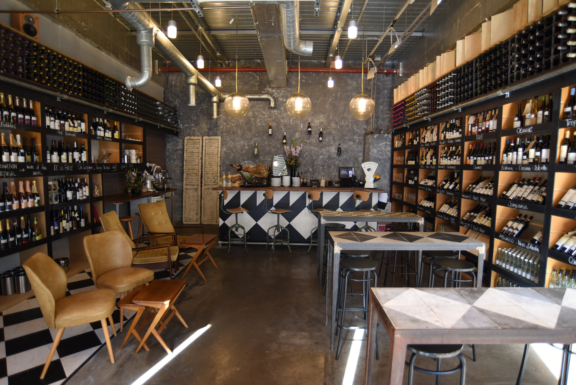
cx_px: 288
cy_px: 192
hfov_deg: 84.0
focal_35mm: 20
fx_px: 320
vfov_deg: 62.0
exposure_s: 1/20
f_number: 3.5
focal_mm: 20
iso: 180
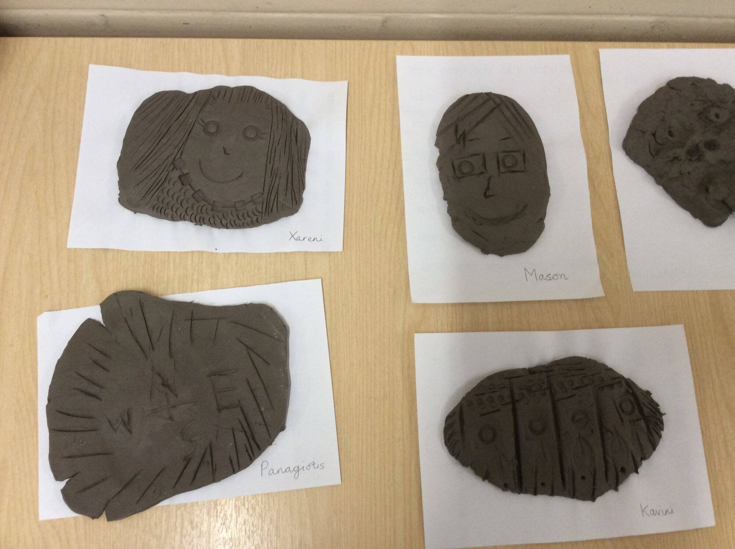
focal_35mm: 32
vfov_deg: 44.1
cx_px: 368
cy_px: 274
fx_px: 678
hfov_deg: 56.9
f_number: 2.4
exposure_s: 1/25
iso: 80
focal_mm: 3.3
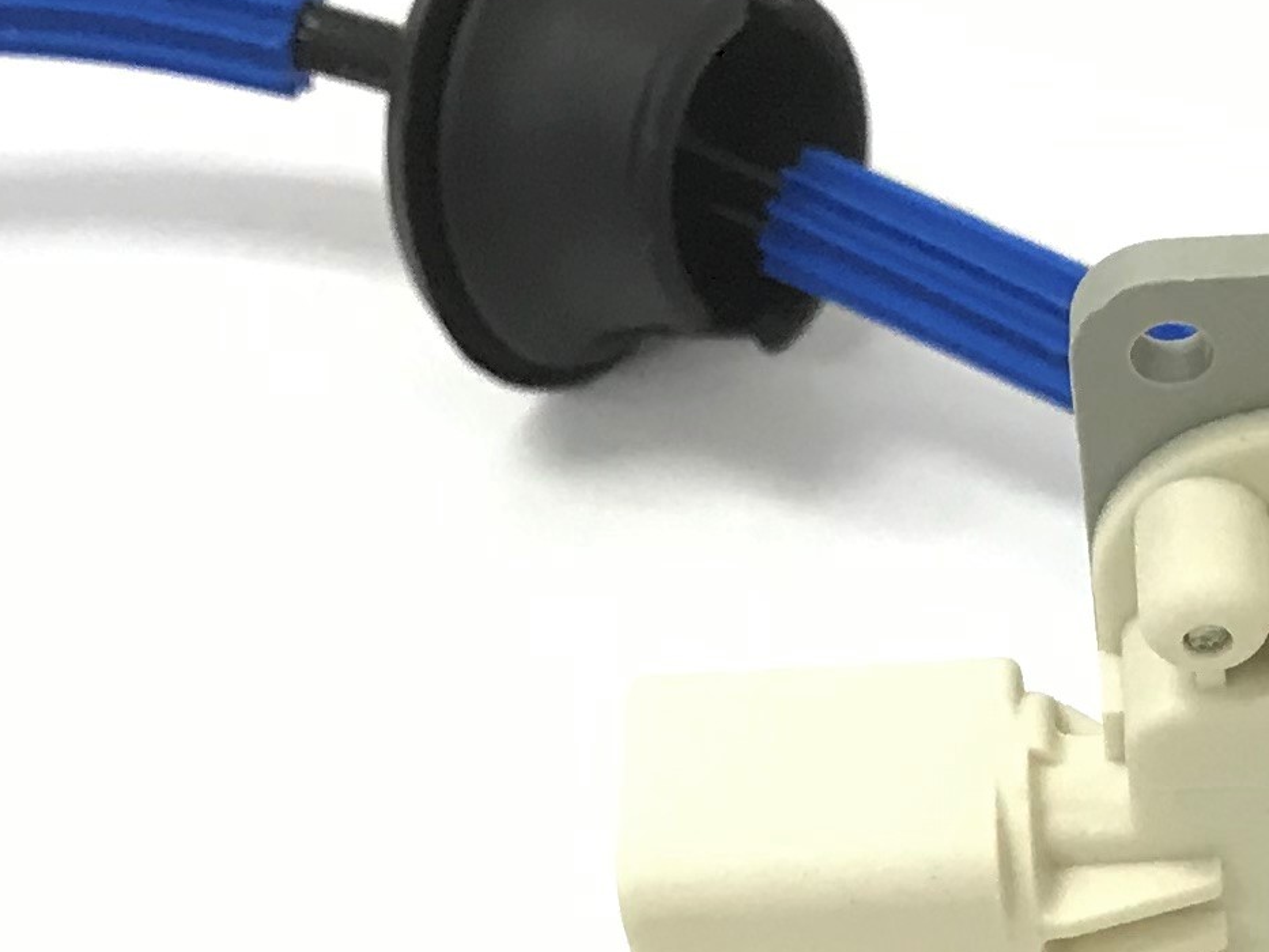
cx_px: 1227
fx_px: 4436
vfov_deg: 11.7
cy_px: 1450
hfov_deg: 16.0
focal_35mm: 121
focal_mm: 3.99
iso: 40
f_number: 1.8
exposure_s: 1/33
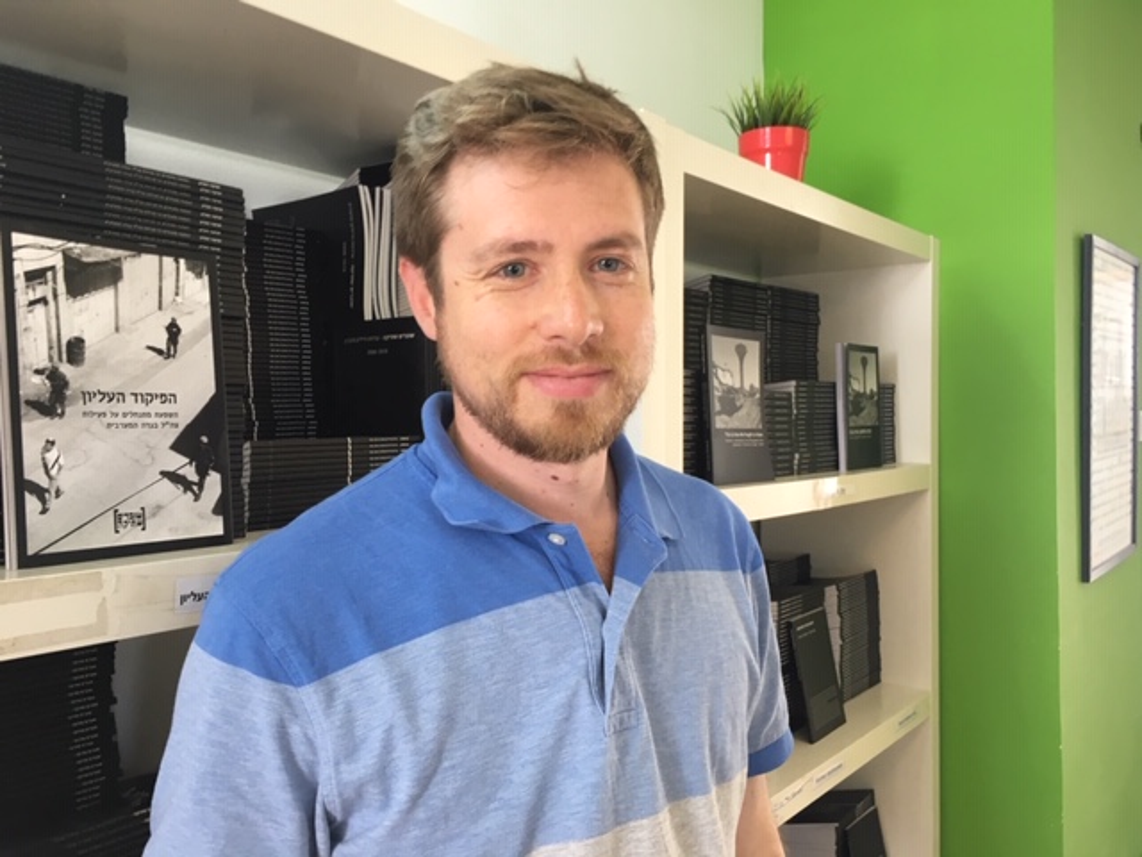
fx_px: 957
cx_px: 571
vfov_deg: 48.2
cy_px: 428
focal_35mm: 29
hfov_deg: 61.7
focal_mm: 4.15
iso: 64
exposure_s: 1/33
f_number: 2.2
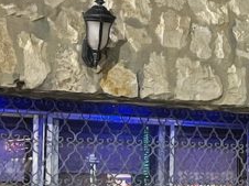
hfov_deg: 15.8
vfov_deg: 12.5
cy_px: 144
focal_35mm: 118
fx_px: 848
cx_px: 329
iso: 500
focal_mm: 5.1
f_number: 1.6
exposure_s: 1/50
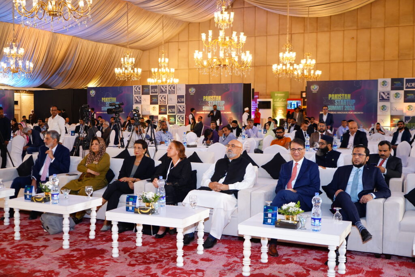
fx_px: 461
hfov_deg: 48.5
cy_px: 138
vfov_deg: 33.4
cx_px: 208
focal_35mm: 40
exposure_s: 1/125
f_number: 4
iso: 1600
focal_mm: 40
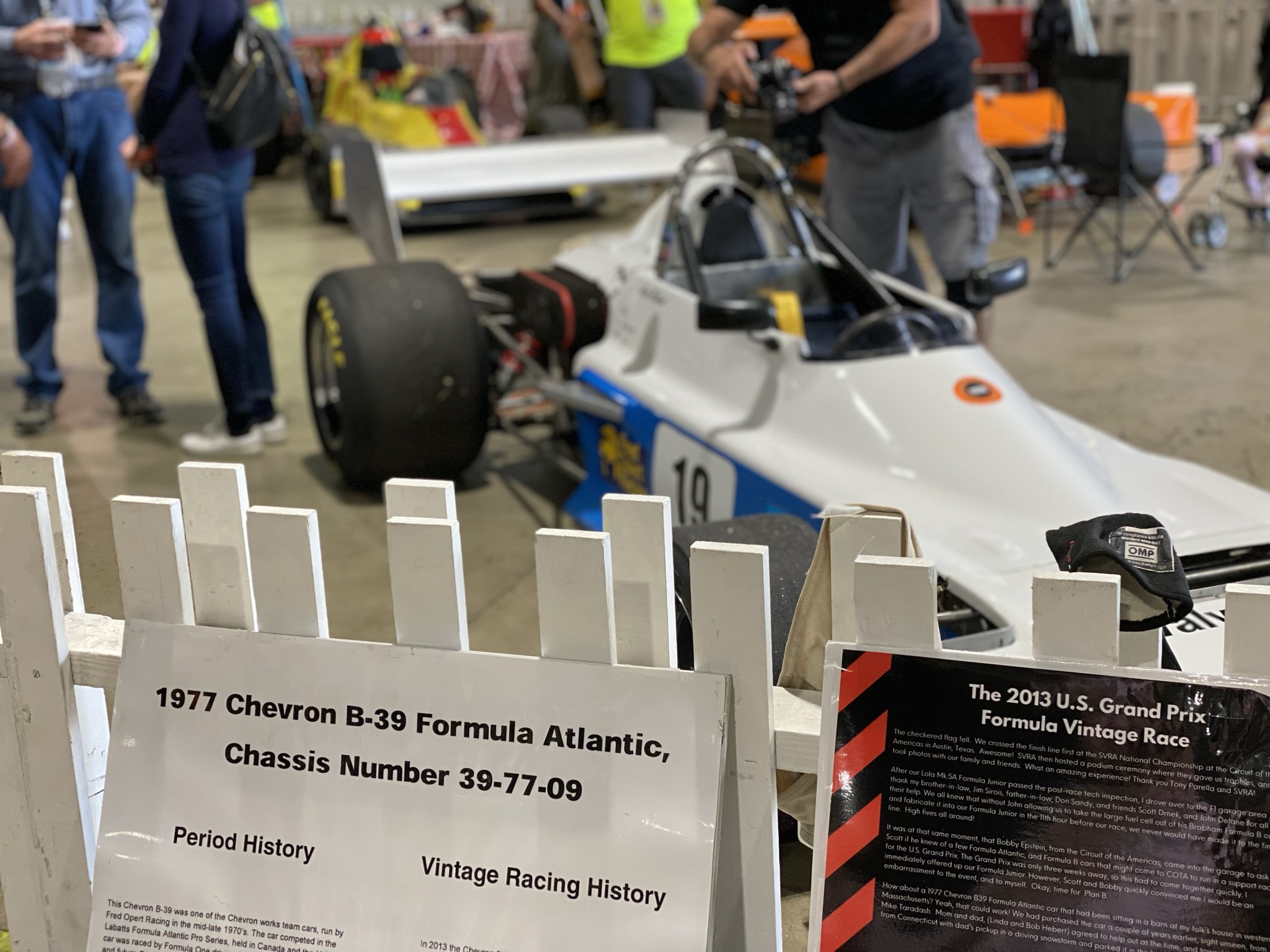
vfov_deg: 28.0
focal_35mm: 52
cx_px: 635
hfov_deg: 36.8
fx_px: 1908
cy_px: 476
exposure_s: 1/120
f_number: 2
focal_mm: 6
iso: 160
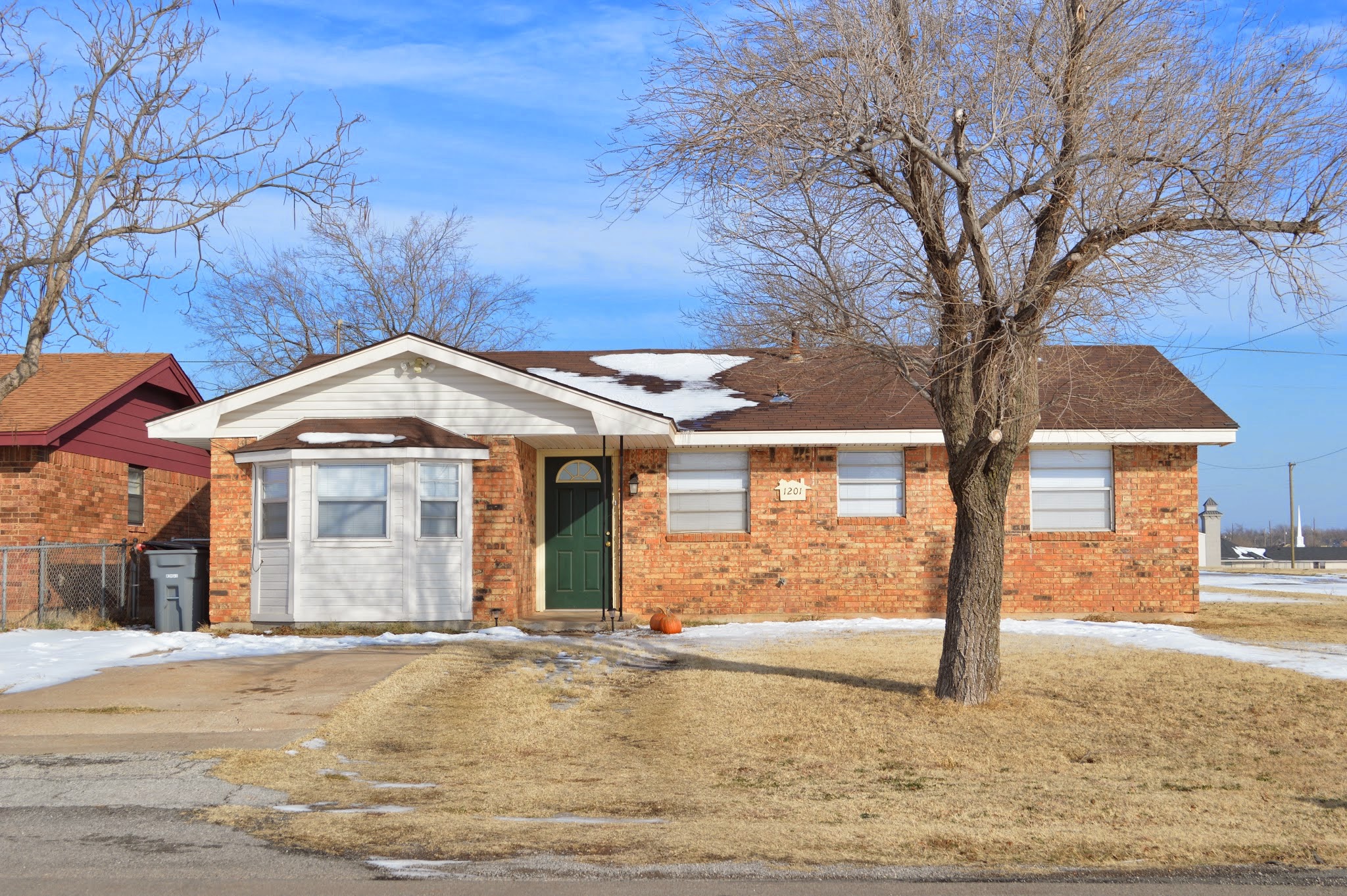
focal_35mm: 48
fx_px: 1795
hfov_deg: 41.1
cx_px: 674
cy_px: 448
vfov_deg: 28.0
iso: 100
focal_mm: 32
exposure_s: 1/320
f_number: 9
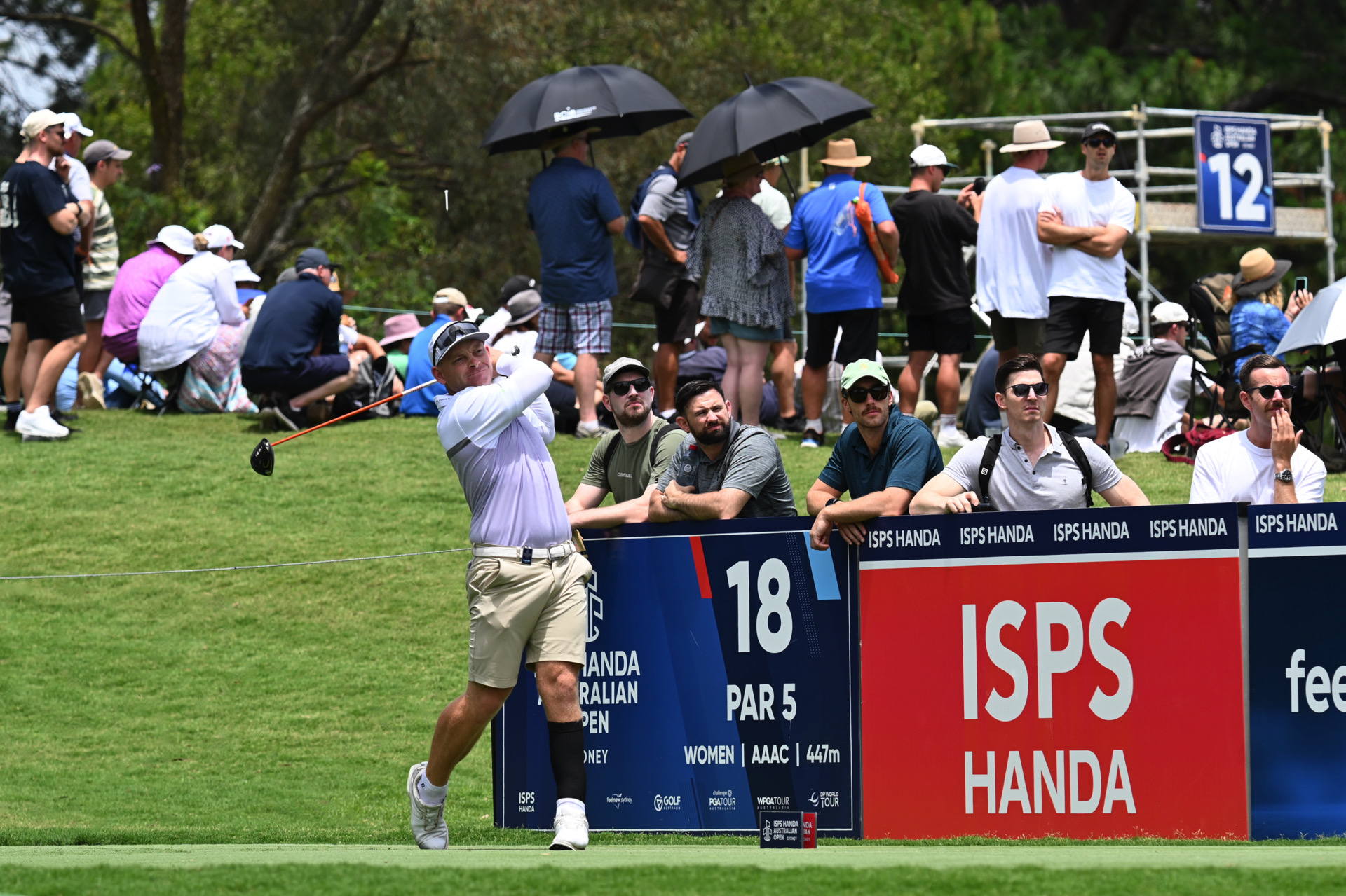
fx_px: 11213
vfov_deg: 4.6
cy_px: 448
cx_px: 673
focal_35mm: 300
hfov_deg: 6.9
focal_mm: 200
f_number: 5.6
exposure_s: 1/500
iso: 100
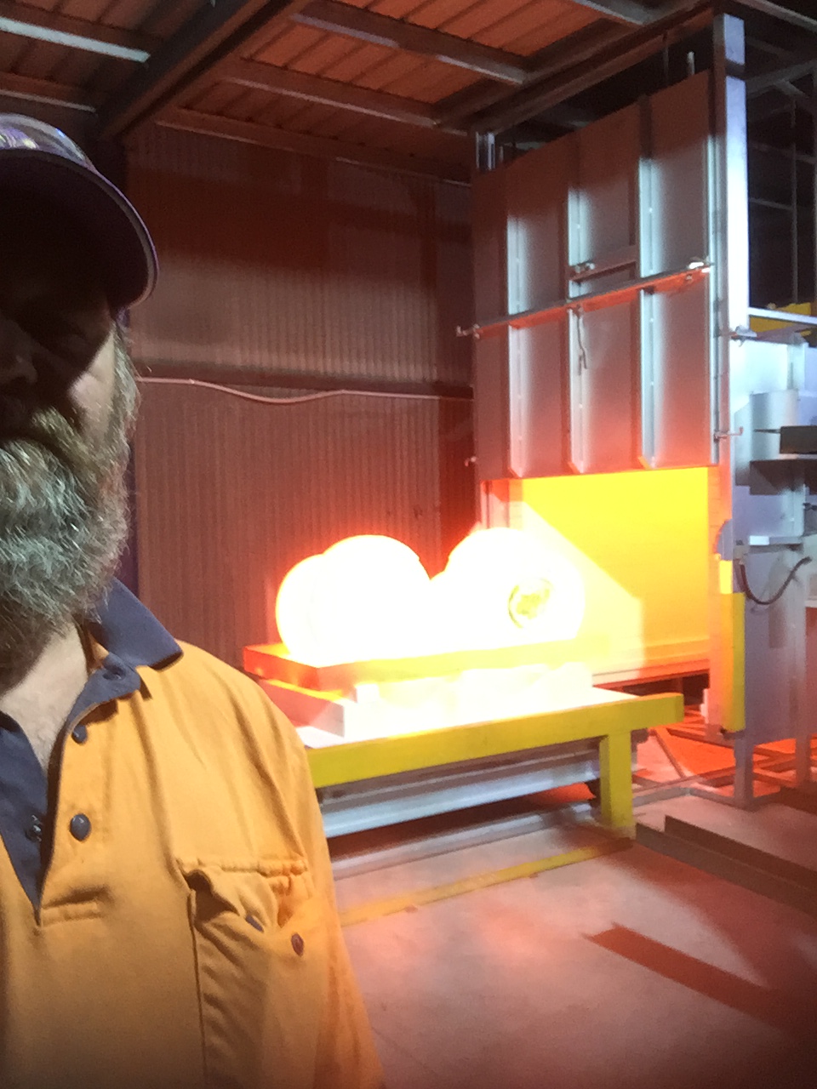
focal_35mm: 31
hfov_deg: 45.4
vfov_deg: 58.4
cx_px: 408
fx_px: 976
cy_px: 544
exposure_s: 1/33
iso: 160
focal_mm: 2.65
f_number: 2.2
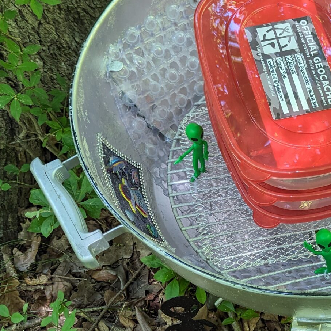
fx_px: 649
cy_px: 220
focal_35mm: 60
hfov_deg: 27.1
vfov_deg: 28.4
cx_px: 328
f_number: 1.85
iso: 159
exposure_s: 1/148
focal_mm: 6.81
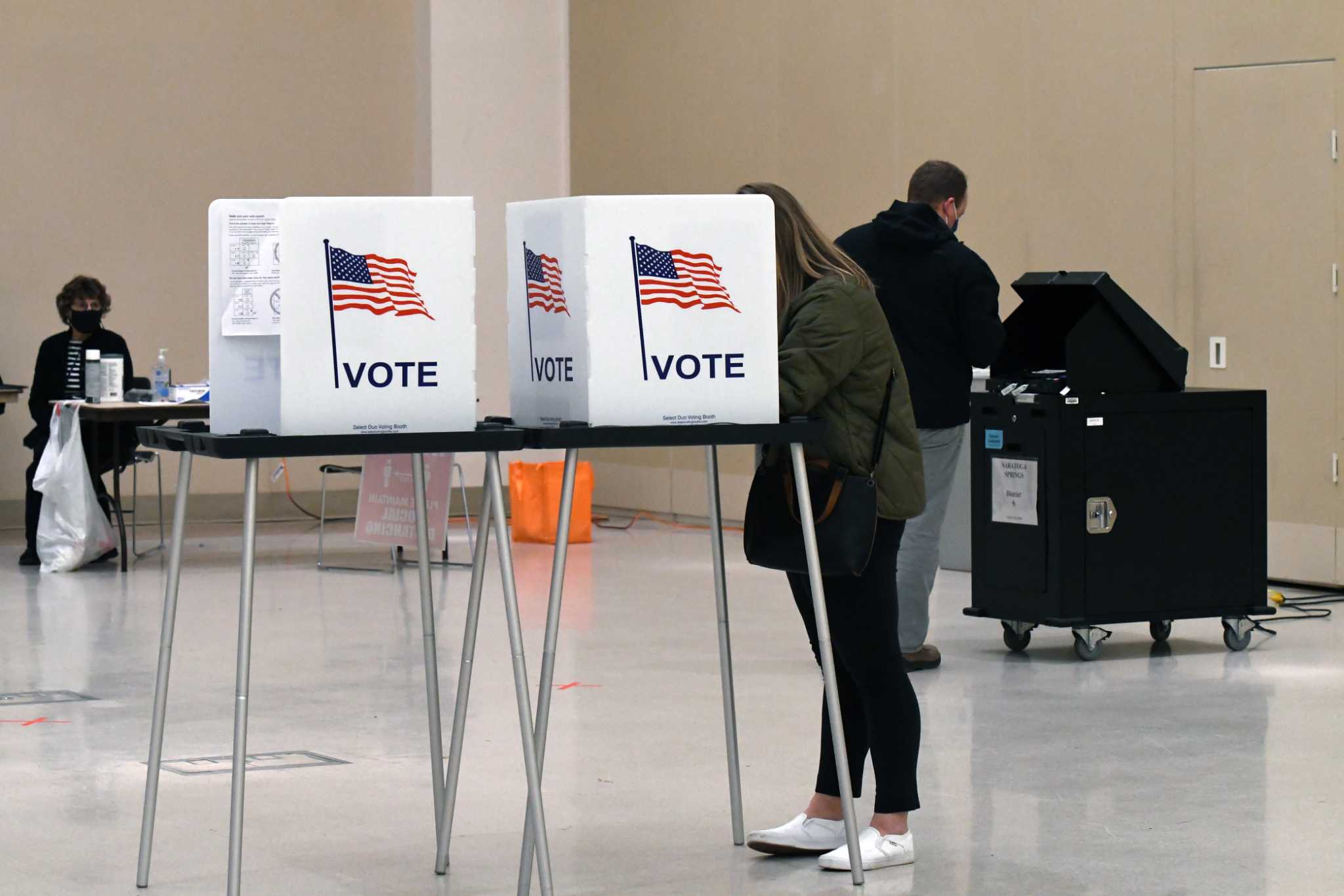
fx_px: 3919
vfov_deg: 13.0
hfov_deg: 19.5
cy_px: 448
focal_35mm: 105
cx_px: 672
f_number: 5.6
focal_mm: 70
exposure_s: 1/250
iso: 4000
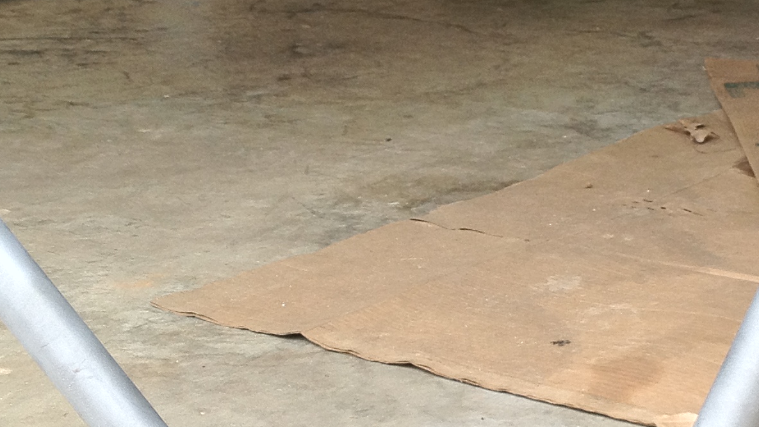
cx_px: 554
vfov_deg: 11.5
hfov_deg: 20.2
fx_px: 2114
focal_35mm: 105
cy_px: 316
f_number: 2.4
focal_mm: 4.28
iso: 64
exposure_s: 1/30
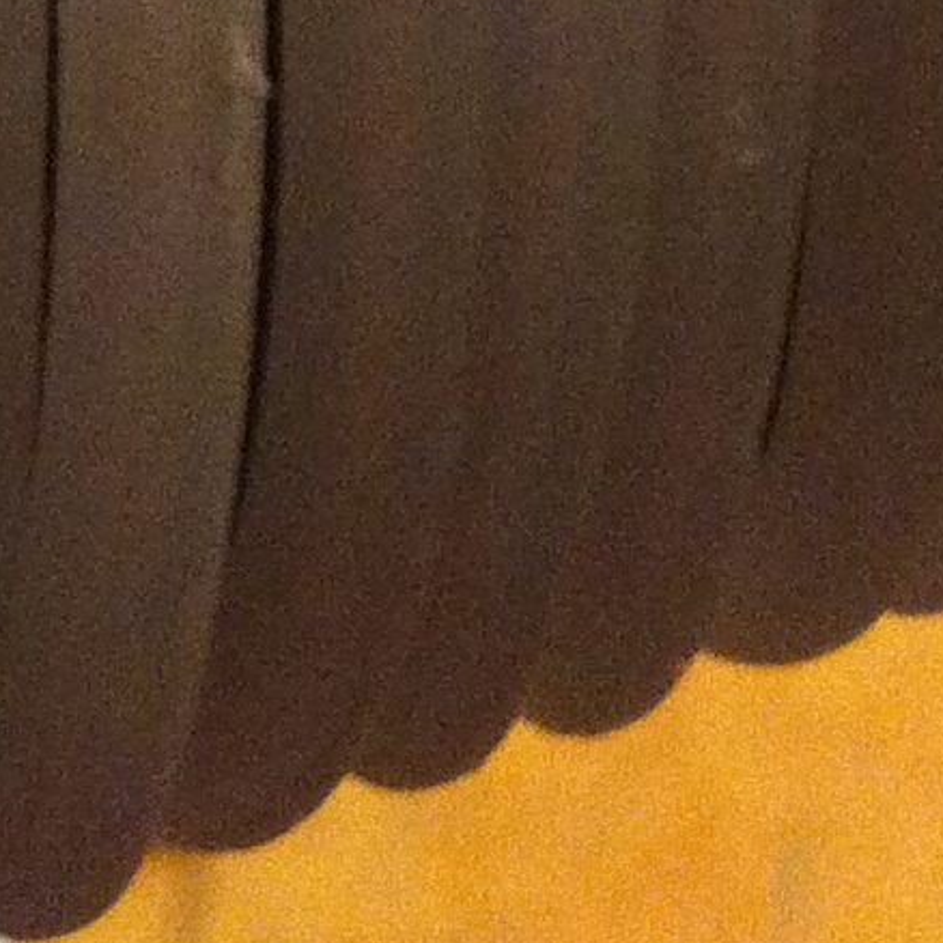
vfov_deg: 8.9
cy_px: -1074
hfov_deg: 9.5
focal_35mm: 183
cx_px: 233
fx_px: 5640
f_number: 2.8
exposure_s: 1/15
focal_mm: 3.85
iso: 400
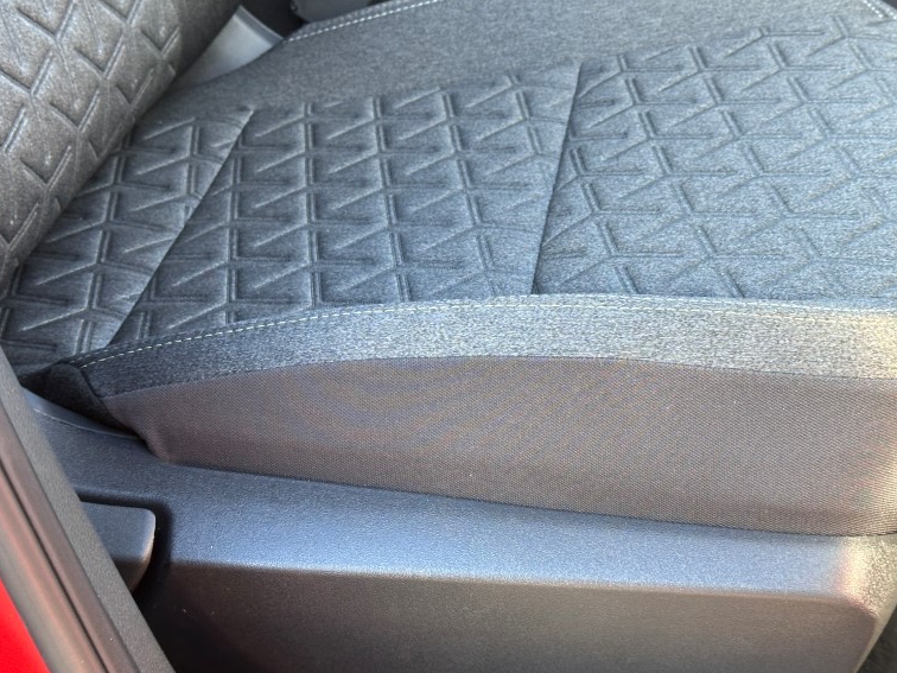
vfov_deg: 22.6
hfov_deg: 29.7
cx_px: 543
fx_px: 1684
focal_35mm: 65
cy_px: 322
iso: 80
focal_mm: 6.86
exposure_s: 1/84
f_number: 1.78
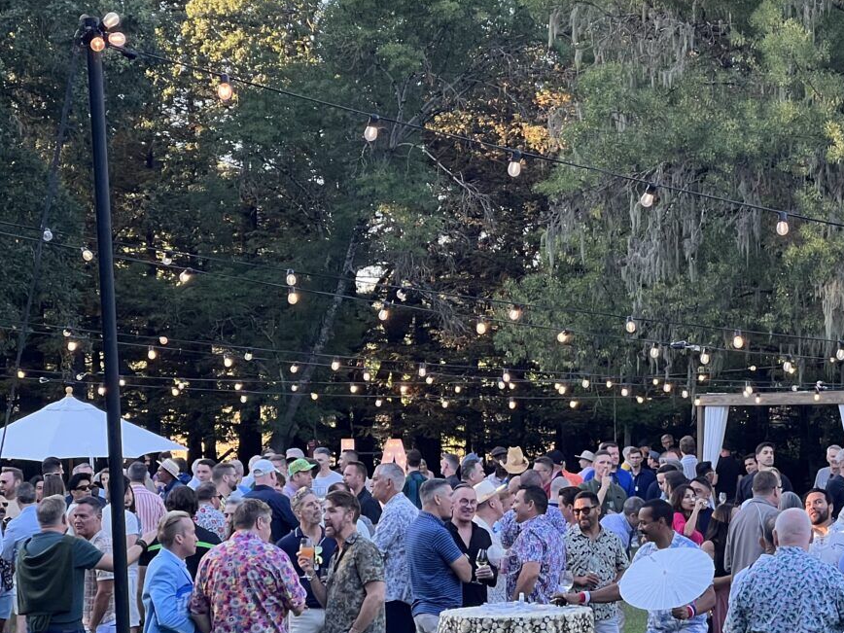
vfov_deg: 10.8
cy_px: 401
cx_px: 719
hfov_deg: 14.3
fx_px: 3340
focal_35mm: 137
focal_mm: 9
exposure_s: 1/120
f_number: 2.8
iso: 100
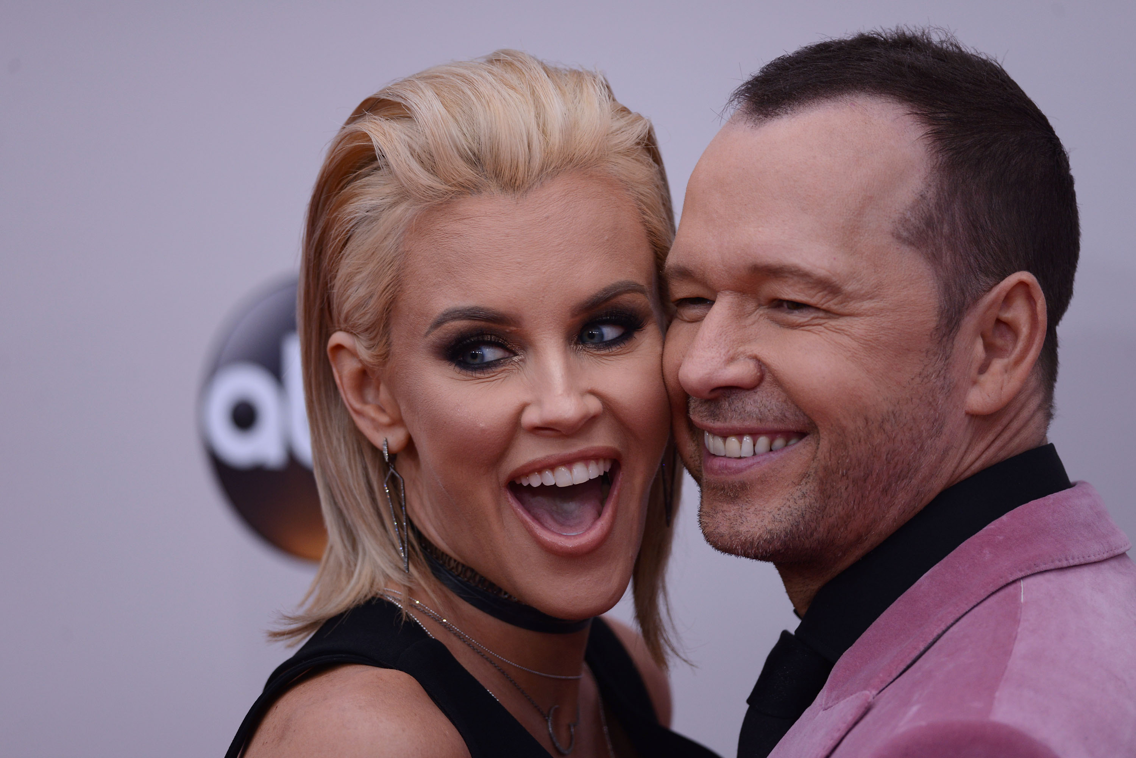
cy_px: 379
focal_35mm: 300
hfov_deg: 6.9
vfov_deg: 4.6
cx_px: 568
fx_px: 9470
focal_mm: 300
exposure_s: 1/1000
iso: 800
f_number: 4
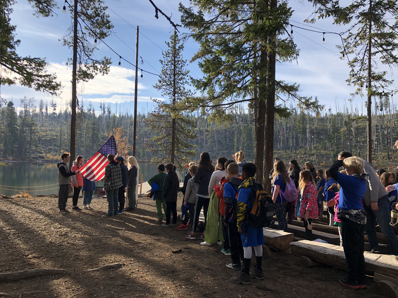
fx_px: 322
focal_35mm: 28
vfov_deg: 49.7
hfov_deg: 63.4
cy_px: 149
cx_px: 199
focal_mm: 4
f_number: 1.8
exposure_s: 1/1389
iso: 20
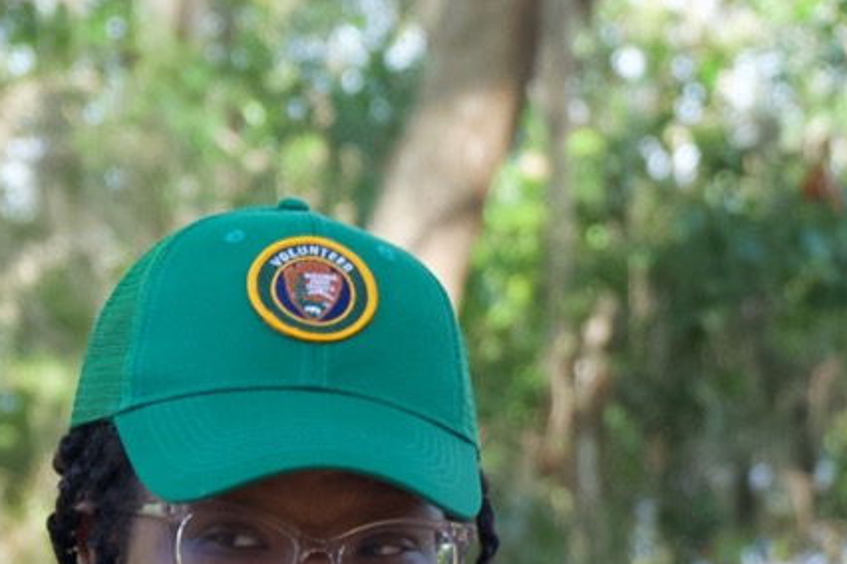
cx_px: 1241
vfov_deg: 3.9
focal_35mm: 351
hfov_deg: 5.8
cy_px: 1159
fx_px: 8258
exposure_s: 1/125
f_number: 6.3
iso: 1100
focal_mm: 83
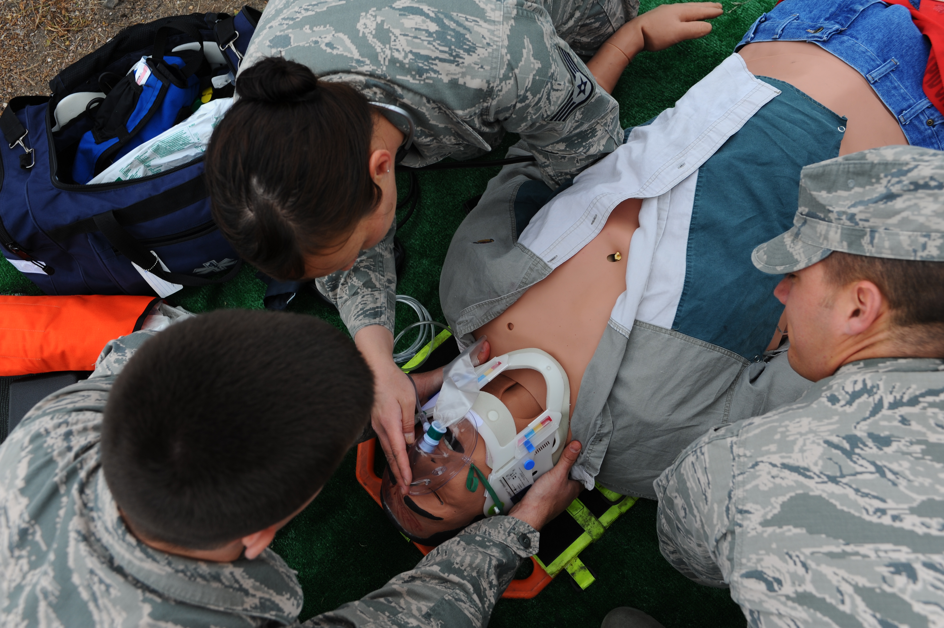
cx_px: 472
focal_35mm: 38
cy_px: 314
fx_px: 996
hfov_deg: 50.7
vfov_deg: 35.0
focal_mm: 38
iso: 200
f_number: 7.1
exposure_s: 1/160
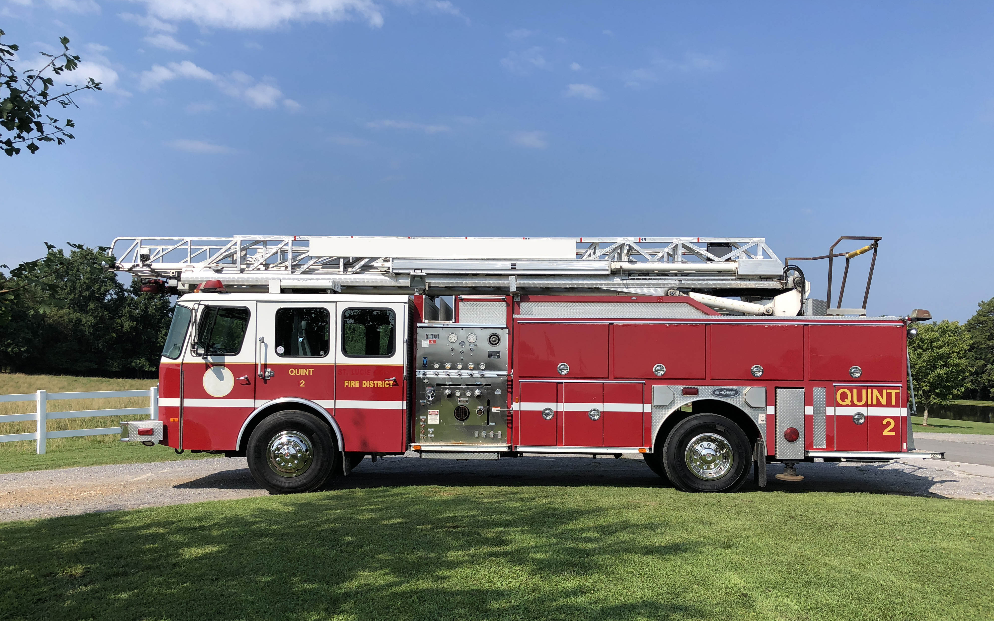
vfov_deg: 41.6
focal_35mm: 30
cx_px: 497
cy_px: 372
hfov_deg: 62.9
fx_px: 813
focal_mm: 4
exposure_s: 1/2315
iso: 20
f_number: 1.8
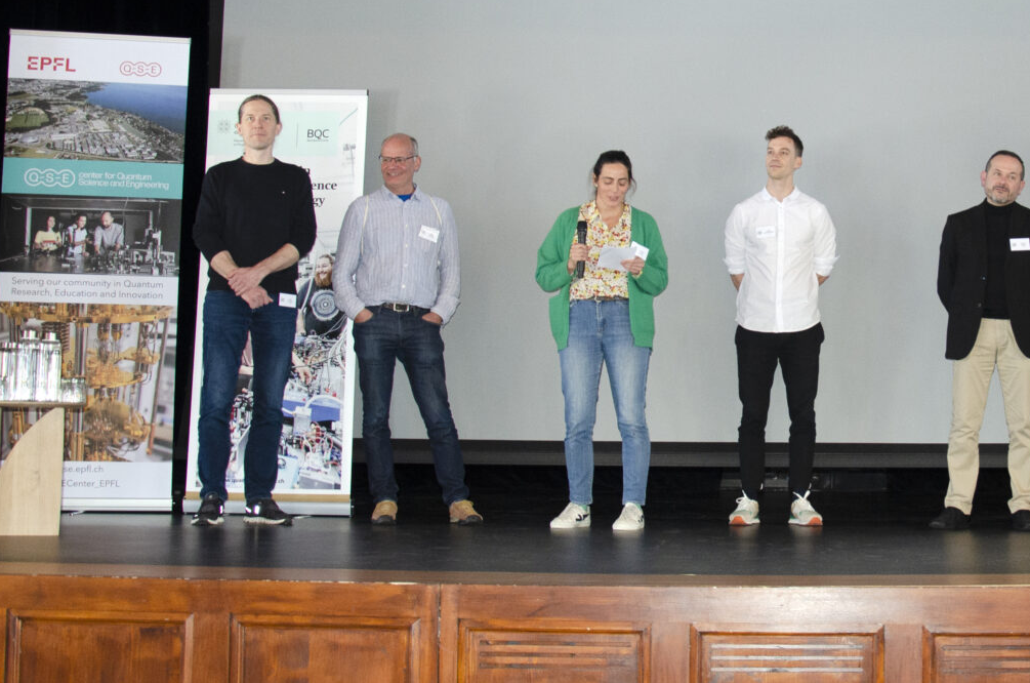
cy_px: 231
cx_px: 824
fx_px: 1571
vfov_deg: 24.4
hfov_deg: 35.2
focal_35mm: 55
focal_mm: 18
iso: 800
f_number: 3.5
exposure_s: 1/60
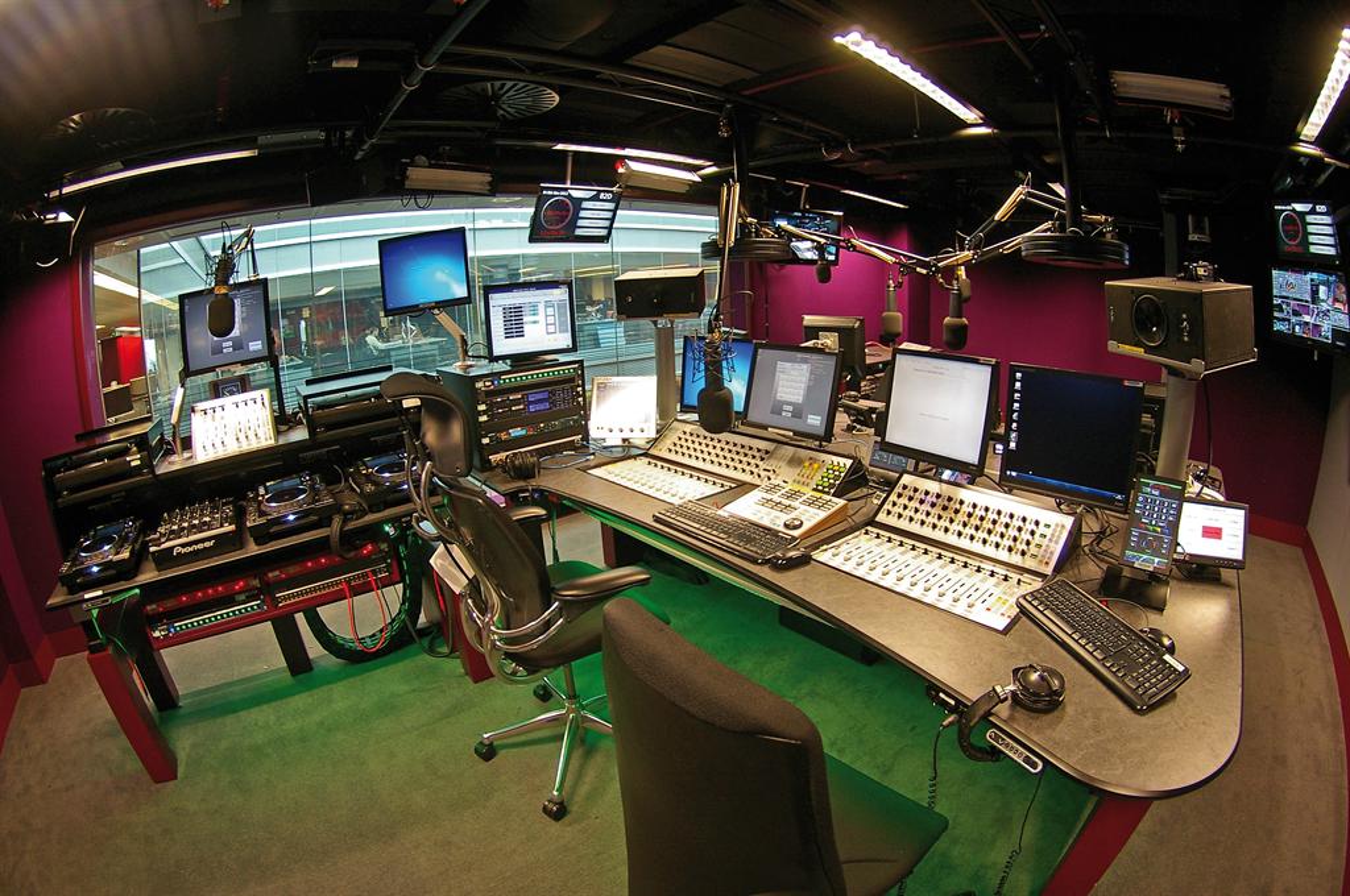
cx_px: 675
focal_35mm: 15
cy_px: 448
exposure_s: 1/15
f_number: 3.5
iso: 400
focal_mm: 10
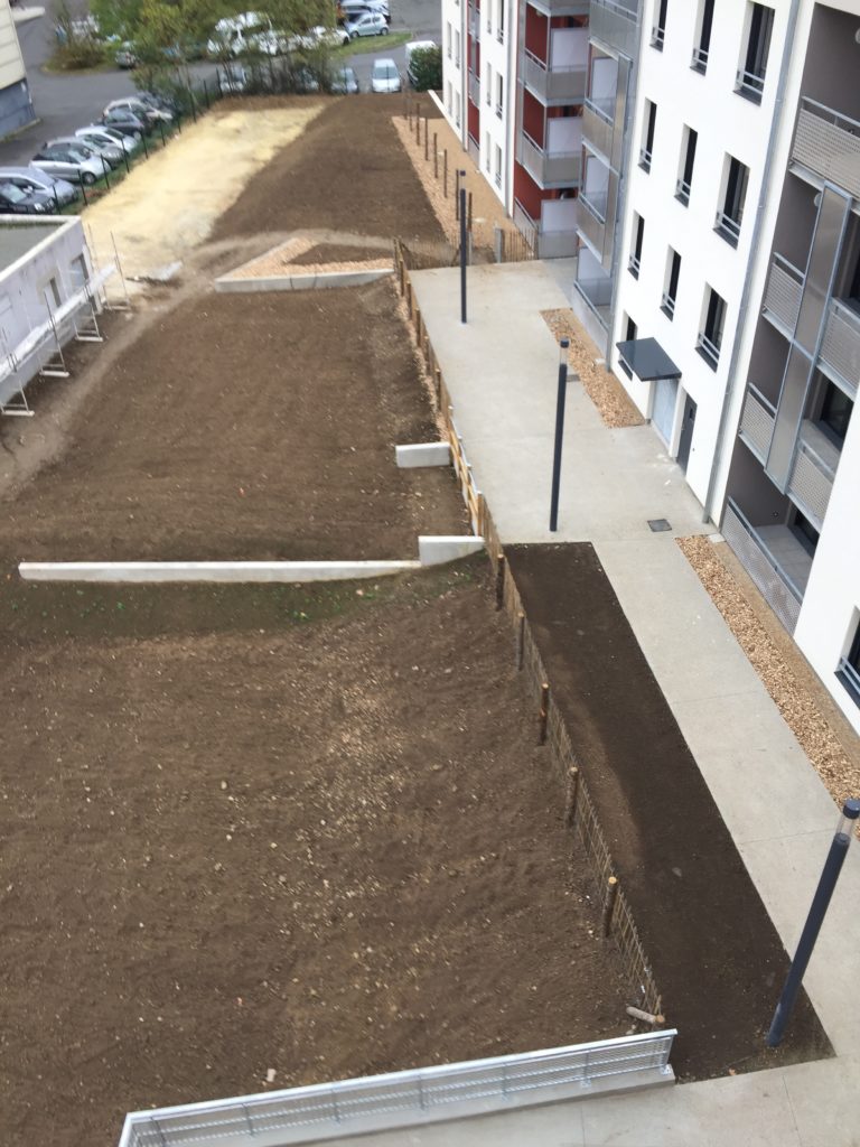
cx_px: 430
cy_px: 574
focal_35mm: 29
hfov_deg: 48.2
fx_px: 961
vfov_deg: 61.7
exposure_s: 1/116
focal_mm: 4.15
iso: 32
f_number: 2.2
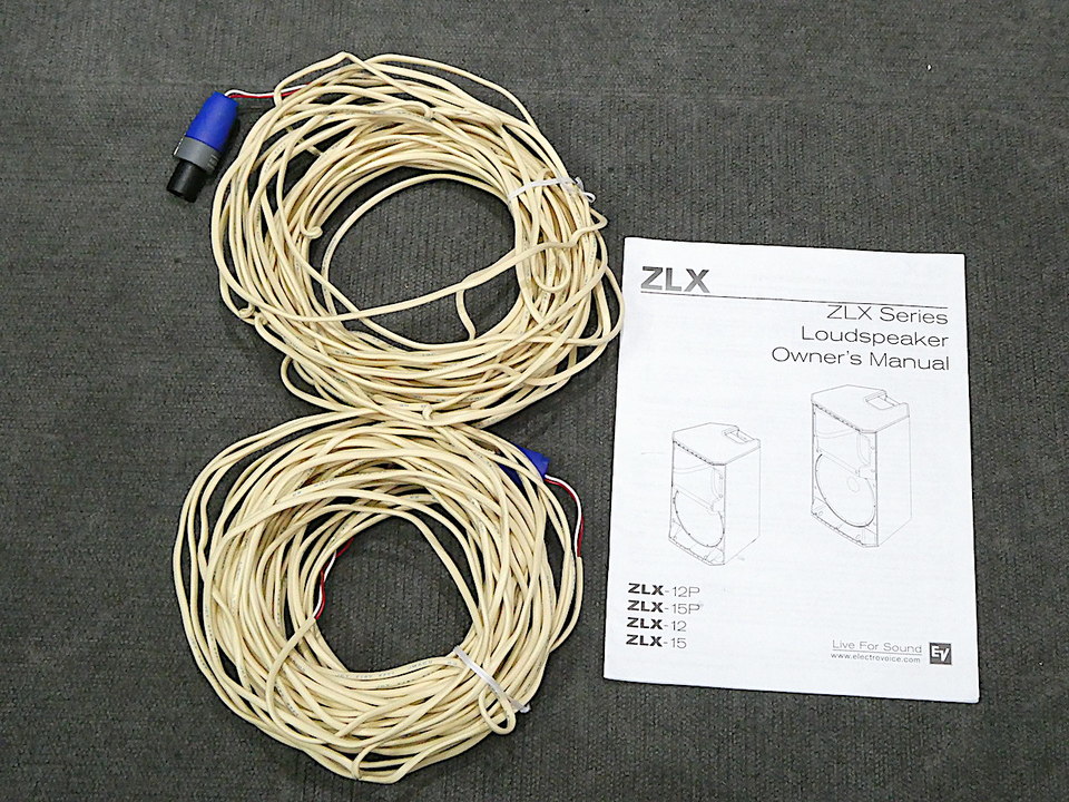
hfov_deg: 38.2
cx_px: 534
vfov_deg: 29.1
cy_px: 401
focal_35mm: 50
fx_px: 1544
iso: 1600
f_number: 5.6
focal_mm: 9
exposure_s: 1/40
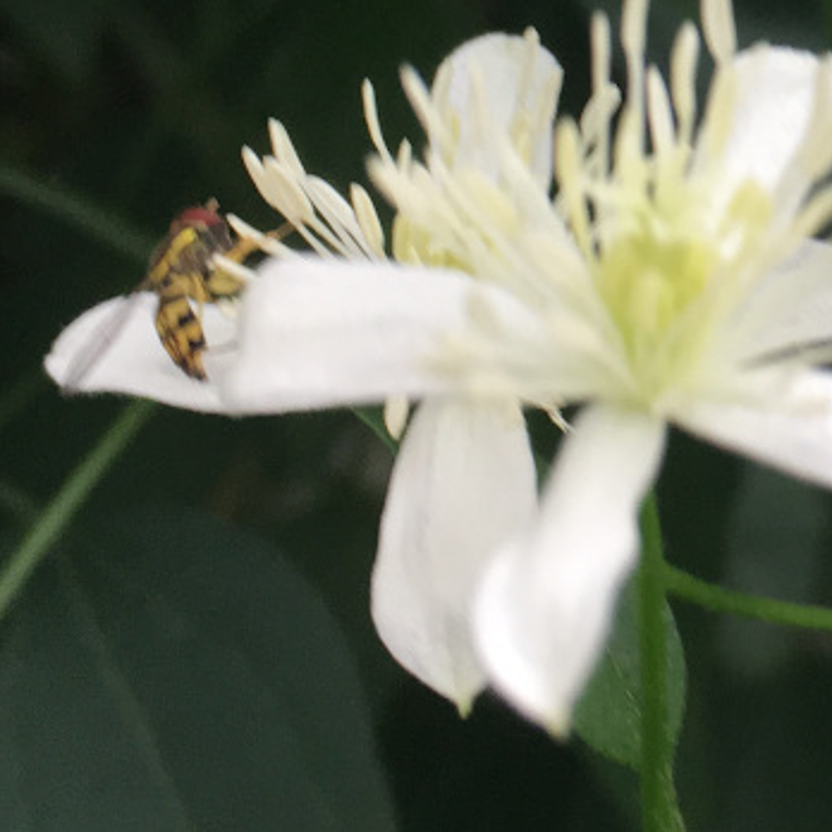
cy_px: -117
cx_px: 901
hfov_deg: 16.0
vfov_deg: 15.9
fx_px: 2882
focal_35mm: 106
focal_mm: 4.15
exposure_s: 1/120
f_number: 2.2
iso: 40
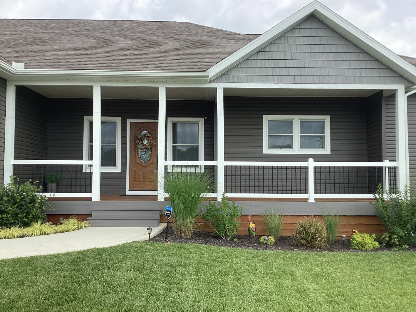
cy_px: 156
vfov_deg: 45.4
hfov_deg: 58.4
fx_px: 373
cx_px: 208
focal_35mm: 31
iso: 25
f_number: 2.4
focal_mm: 3.3
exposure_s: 1/491
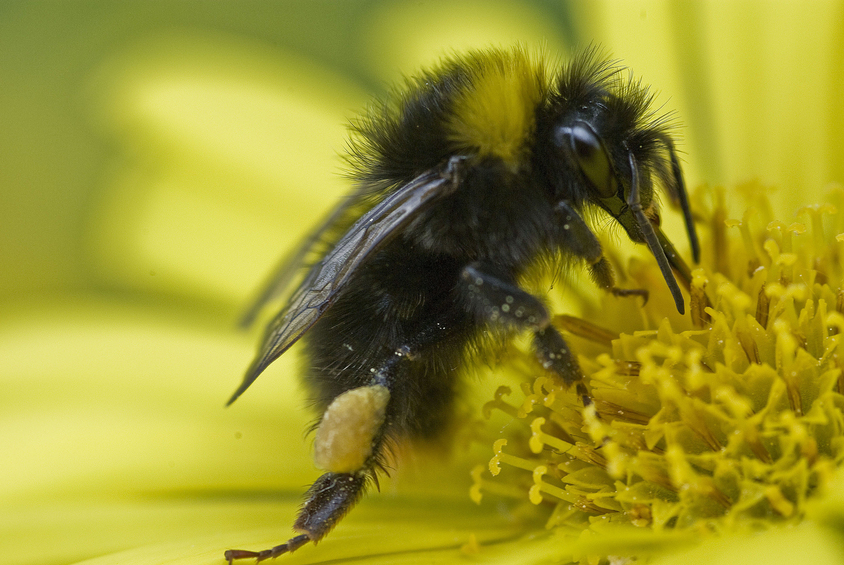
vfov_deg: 8.7
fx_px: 3697
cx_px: 422
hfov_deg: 13.0
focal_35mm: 158
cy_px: 282
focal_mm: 105
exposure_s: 1/180
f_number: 6.7
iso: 400
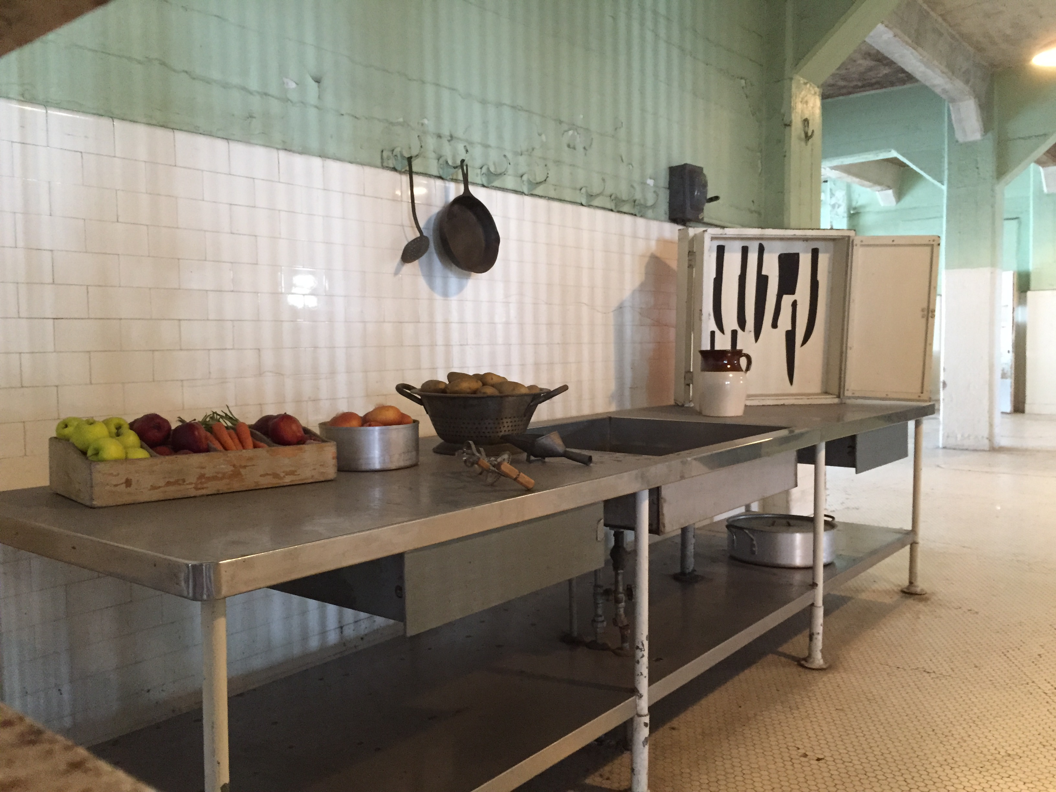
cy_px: 396
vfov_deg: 48.2
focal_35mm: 29
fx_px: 885
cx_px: 528
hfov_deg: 61.7
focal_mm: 4.15
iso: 250
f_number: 2.2
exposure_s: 1/15
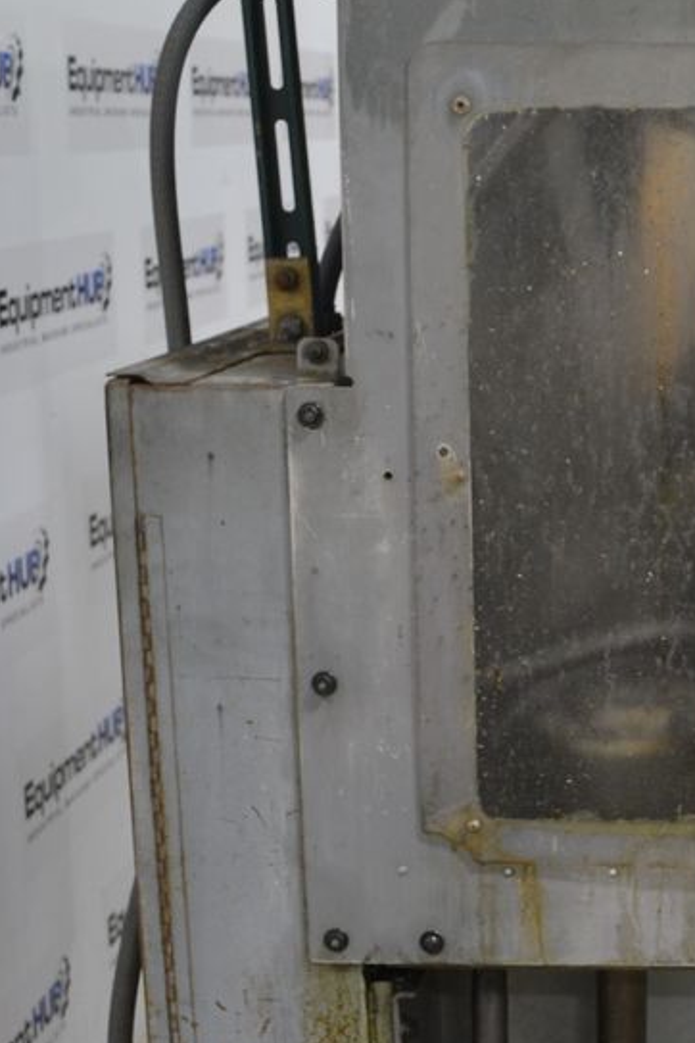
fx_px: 2432
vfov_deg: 24.1
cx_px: 834
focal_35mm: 84
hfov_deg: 15.7
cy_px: 672
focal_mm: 22
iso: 400
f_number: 3.8
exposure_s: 1/40
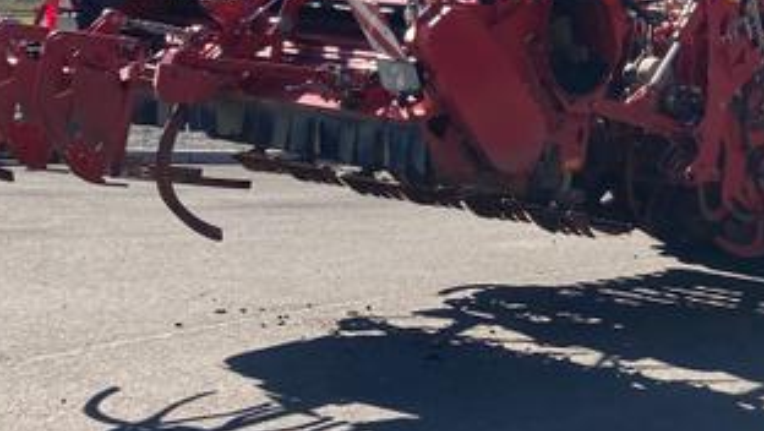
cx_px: 918
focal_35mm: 82
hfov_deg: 23.6
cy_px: -7
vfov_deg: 14.5
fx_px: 1662
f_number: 1.8
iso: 20
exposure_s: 1/1412
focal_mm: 3.99
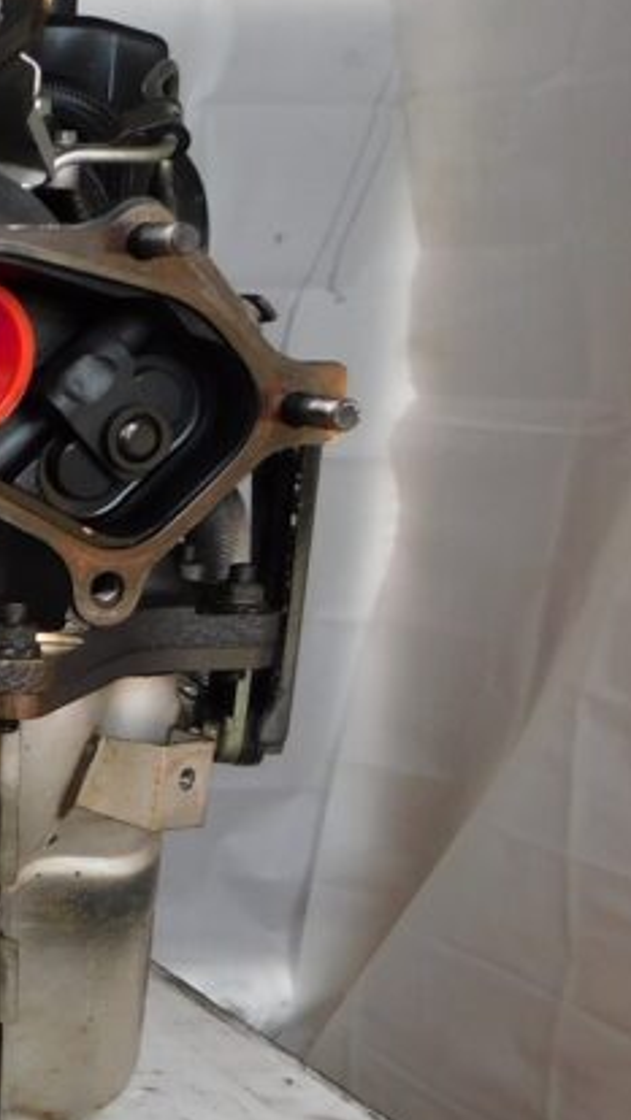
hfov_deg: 15.1
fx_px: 1843
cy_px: 676
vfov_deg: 33.7
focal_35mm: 62
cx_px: -693
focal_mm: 4
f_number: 3
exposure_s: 1/160
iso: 125
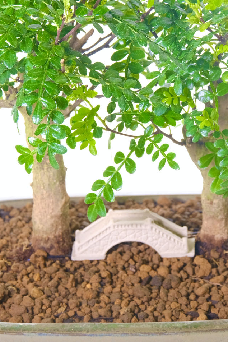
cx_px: 146
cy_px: 124
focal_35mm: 234
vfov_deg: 8.8
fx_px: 2222
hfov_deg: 5.9
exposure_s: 1/13
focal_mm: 115.9
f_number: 13
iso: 2000
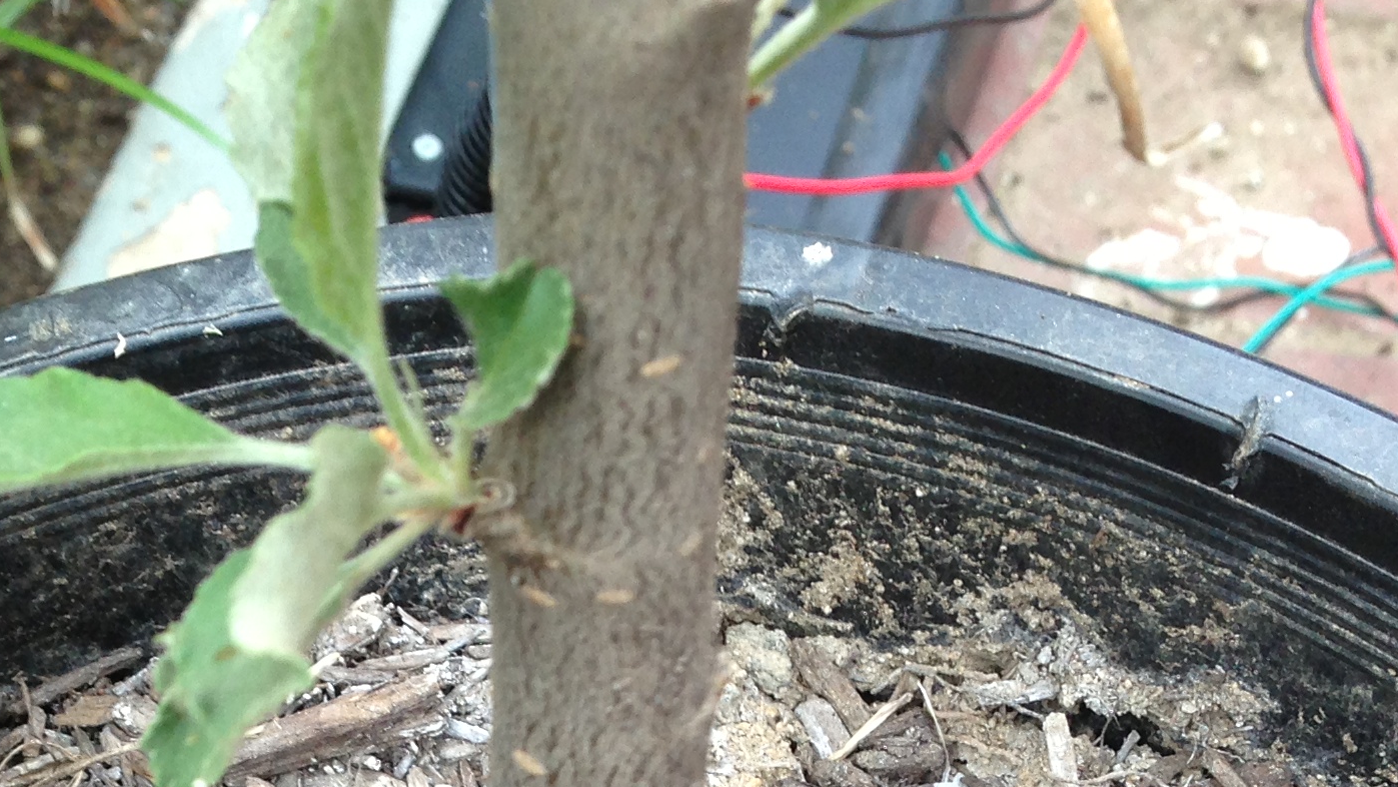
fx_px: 3114
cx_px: 567
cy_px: 1216
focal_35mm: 84
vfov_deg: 13.5
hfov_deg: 25.3
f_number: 2.4
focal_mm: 4.13
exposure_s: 1/40
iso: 64
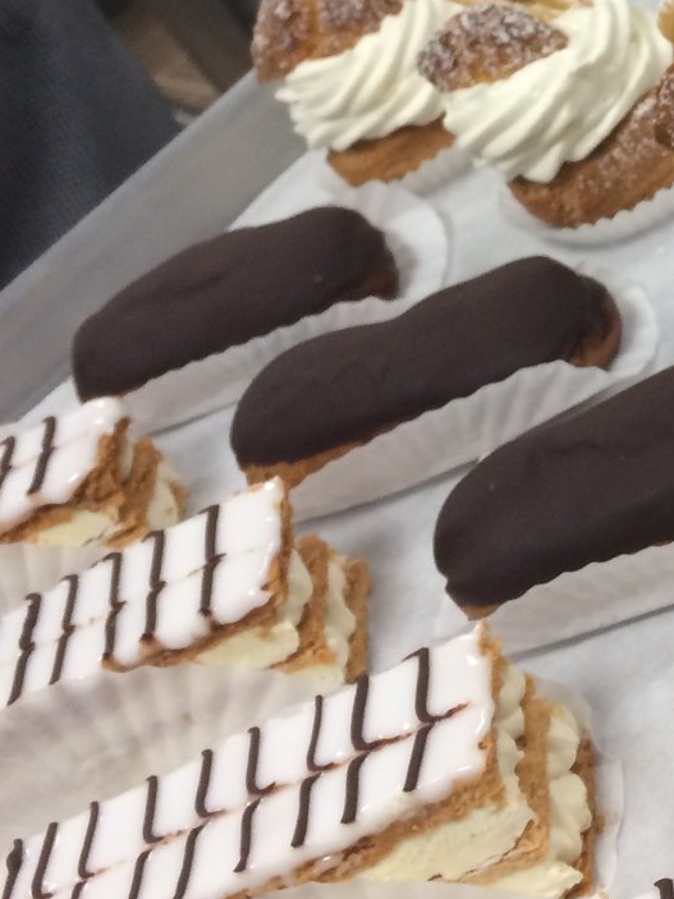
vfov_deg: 24.5
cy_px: 63
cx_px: 870
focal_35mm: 77
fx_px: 2000
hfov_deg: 17.9
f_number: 2.2
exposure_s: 1/30
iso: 50
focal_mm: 4.15
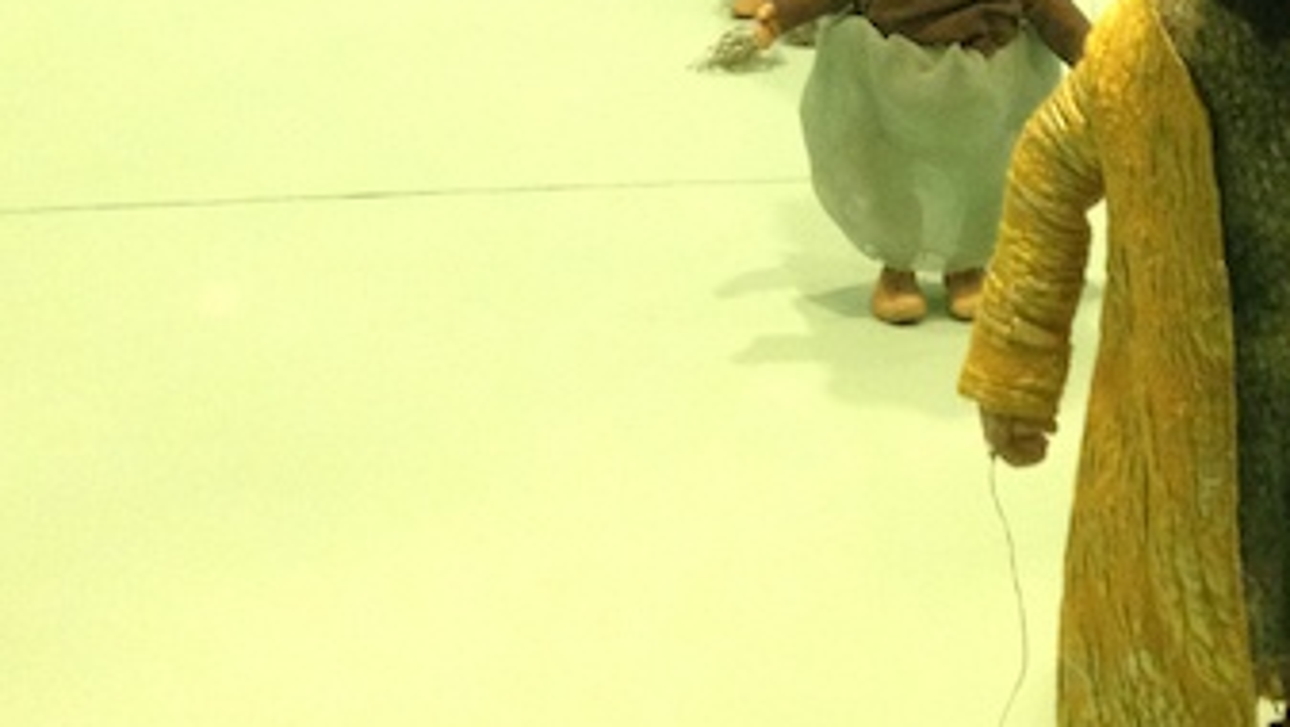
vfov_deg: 12.5
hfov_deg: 23.3
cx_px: 796
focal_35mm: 91
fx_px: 3114
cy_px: -423
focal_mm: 4.12
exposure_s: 1/20
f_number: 2.4
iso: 320
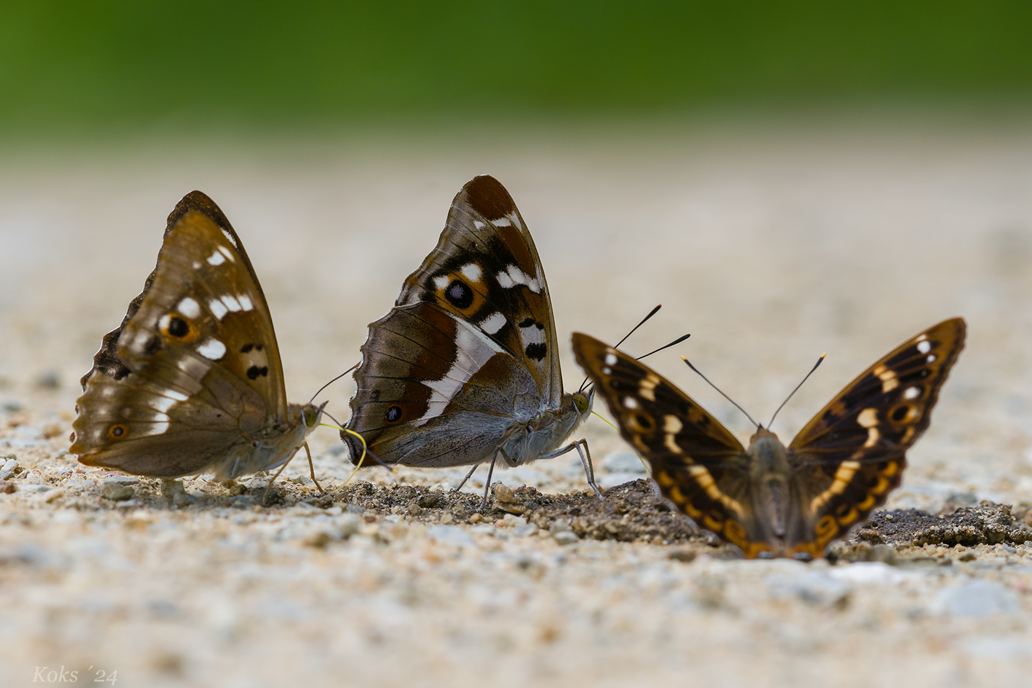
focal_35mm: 200
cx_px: 516
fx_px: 5733
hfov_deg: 10.3
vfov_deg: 6.9
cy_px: 344
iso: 800
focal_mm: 200
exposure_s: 1/320
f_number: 9
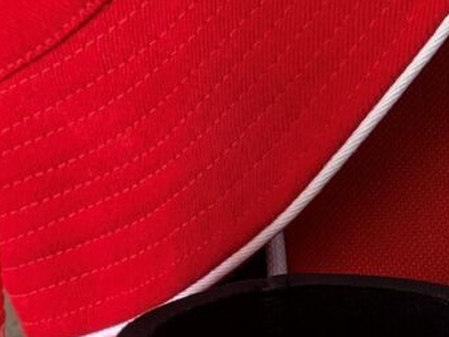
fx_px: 2050
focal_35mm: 158
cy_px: 105
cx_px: 763
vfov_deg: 9.4
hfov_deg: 11.7
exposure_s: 1/121
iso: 64
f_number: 1.8
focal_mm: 4.25
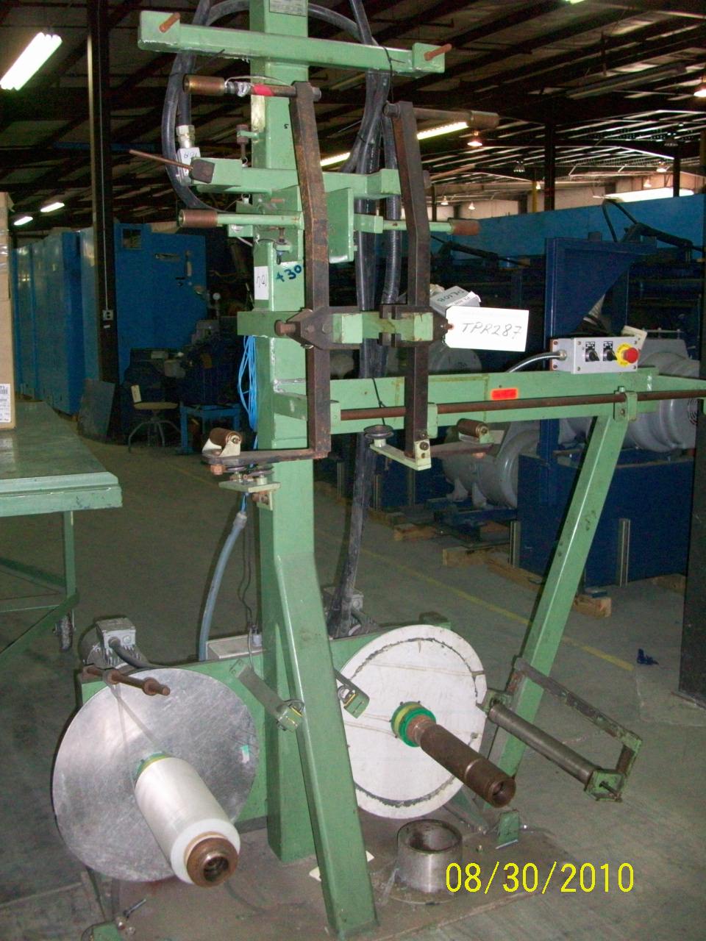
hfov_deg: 41.8
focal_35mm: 34
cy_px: 470
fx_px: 925
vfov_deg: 54.0
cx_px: 353
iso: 320
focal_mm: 5.7
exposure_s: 1/60
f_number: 2.8
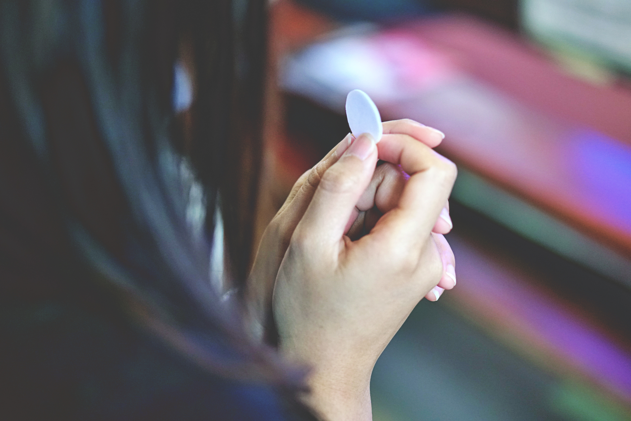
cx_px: 316
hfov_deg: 27.0
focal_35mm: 75
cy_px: 210
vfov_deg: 18.2
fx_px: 1314
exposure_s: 1/60
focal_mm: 50
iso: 1600
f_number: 1.8
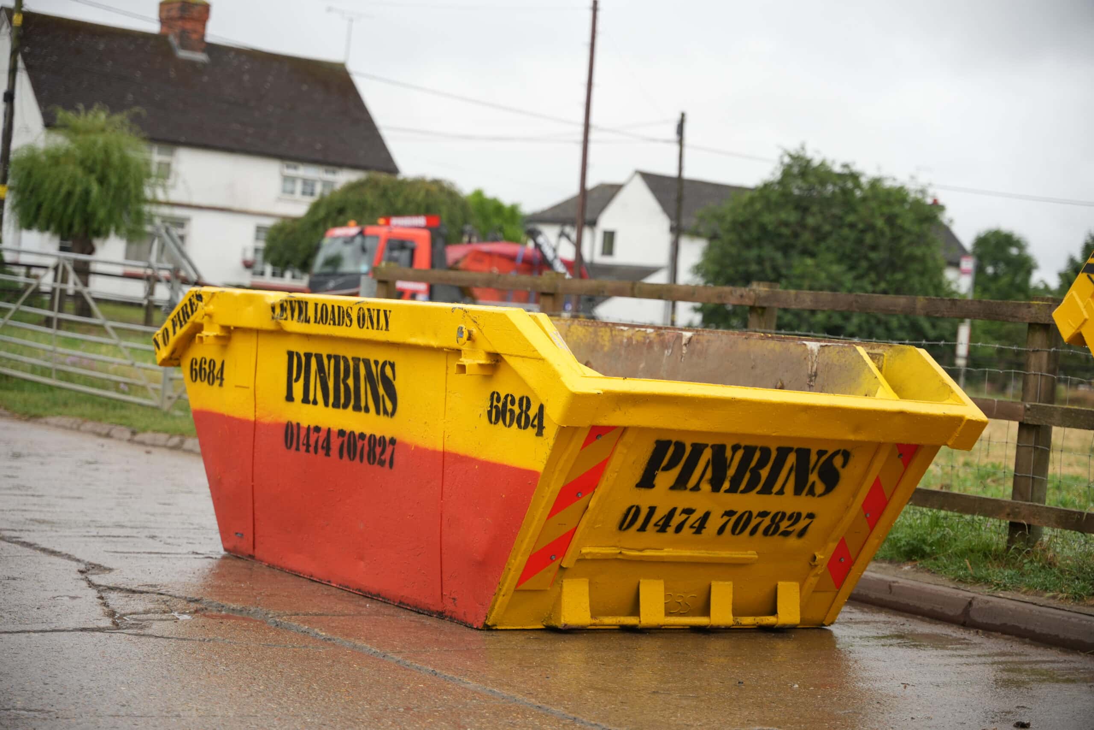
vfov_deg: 19.5
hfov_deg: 28.8
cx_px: 547
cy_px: 365
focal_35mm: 70
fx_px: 2127
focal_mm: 70
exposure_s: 1/800
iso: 320
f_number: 2.8
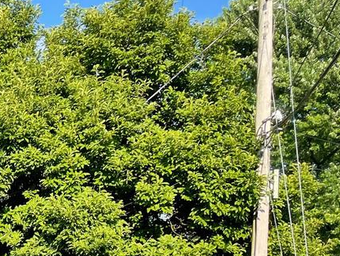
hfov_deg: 20.4
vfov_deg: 15.5
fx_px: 855
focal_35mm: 87
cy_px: 400
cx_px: -113
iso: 32
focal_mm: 4.2
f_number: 1.6
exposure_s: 1/1114
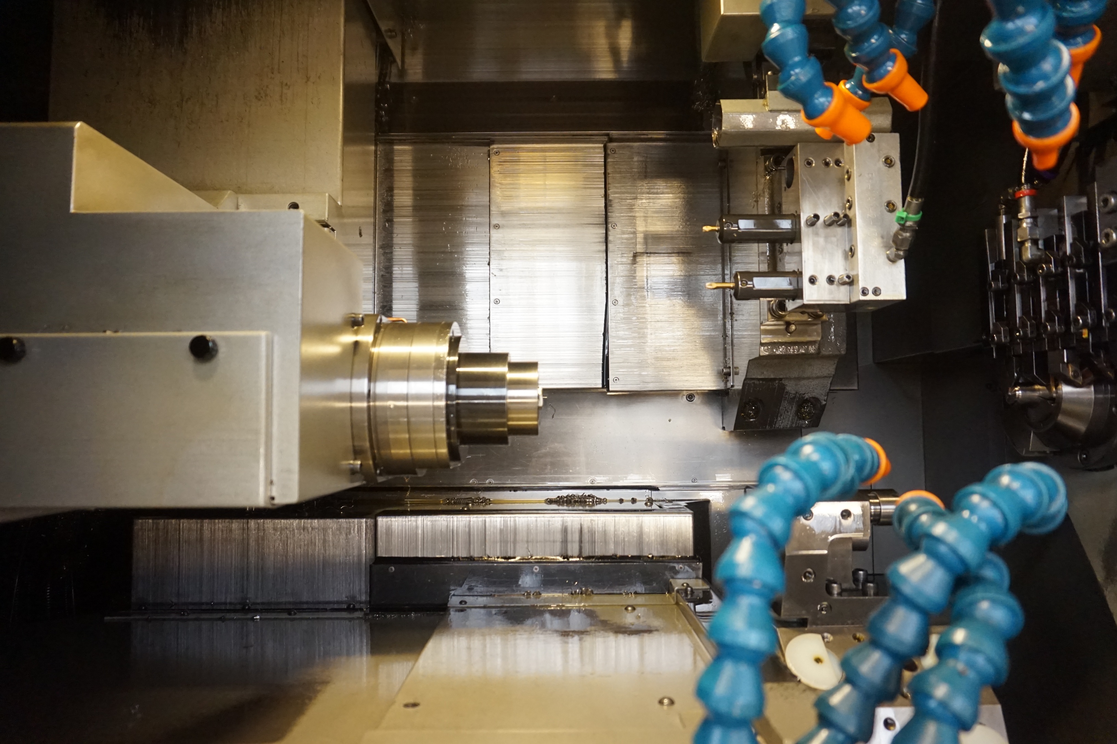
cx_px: 558
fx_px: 744
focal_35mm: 24
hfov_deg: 73.8
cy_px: 372
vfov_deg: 53.1
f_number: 3.5
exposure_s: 1/160
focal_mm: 16
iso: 2500
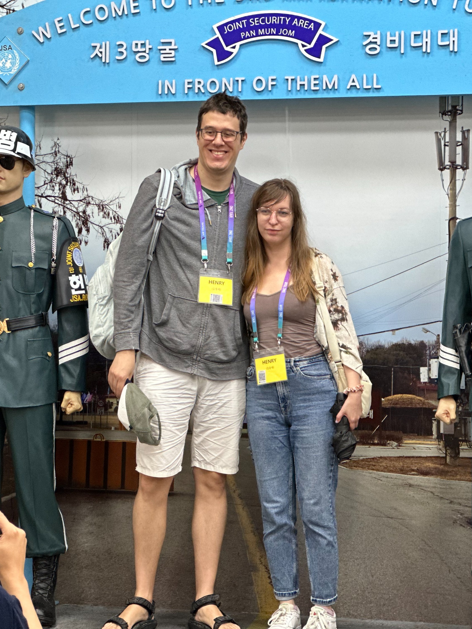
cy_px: 315
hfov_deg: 14.4
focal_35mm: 103
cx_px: 177
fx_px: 1873
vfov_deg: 19.1
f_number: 2.8
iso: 200
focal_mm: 9
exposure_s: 1/40
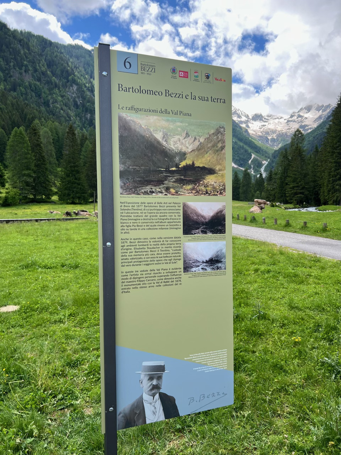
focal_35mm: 26
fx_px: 341
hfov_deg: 53.1
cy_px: 228
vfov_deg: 67.3
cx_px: 170
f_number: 1.5
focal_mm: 5.7
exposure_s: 1/1326
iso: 50
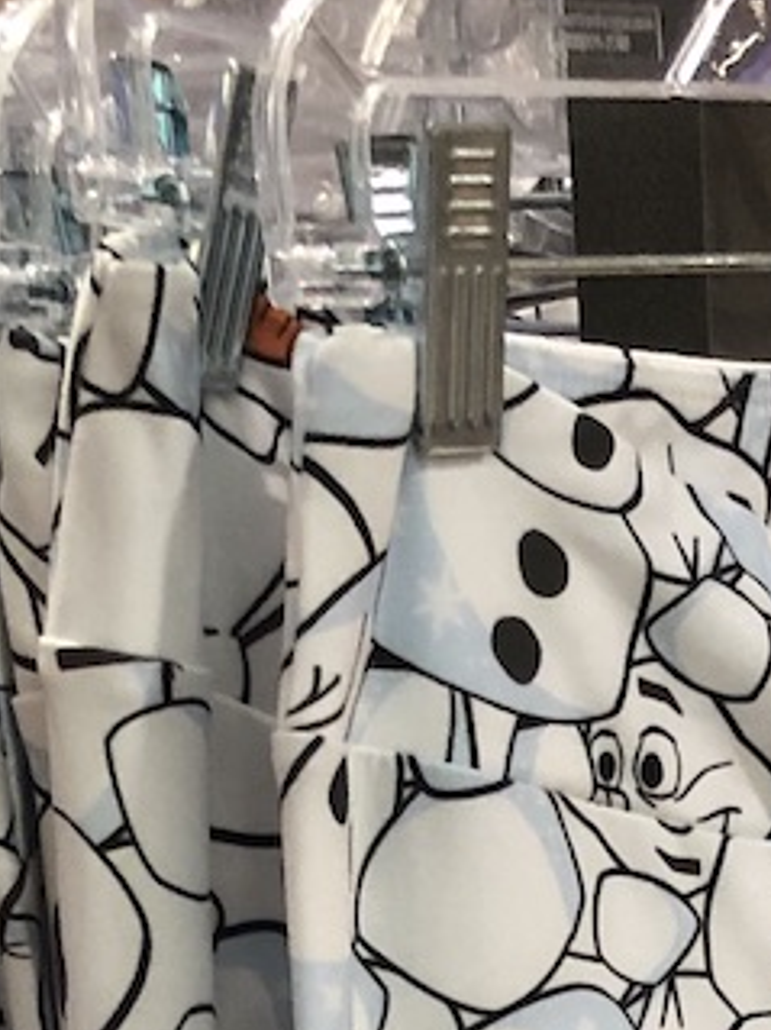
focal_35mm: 120
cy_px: 2120
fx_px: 3566
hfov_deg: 12.3
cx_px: 613
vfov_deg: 13.7
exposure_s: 1/15
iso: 40
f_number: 1.8
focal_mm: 3.99
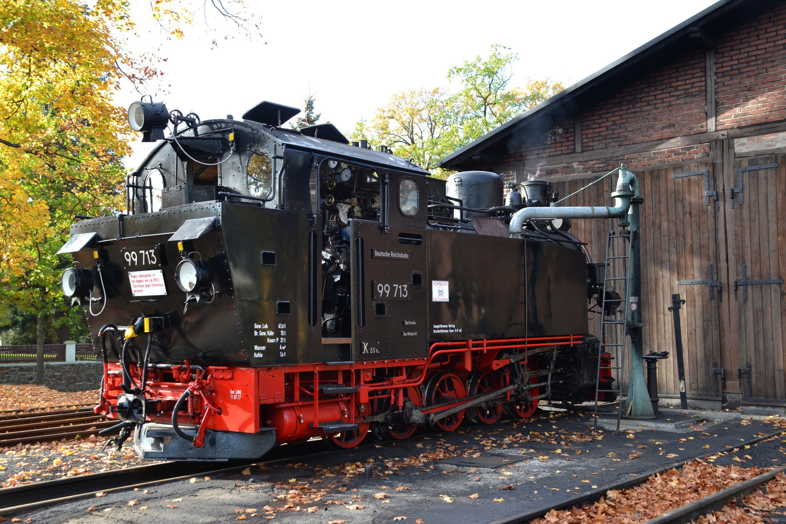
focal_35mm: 39
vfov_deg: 34.2
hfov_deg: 49.6
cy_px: 262
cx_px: 393
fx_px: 851
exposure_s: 1/500
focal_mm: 26
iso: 500
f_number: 3.8
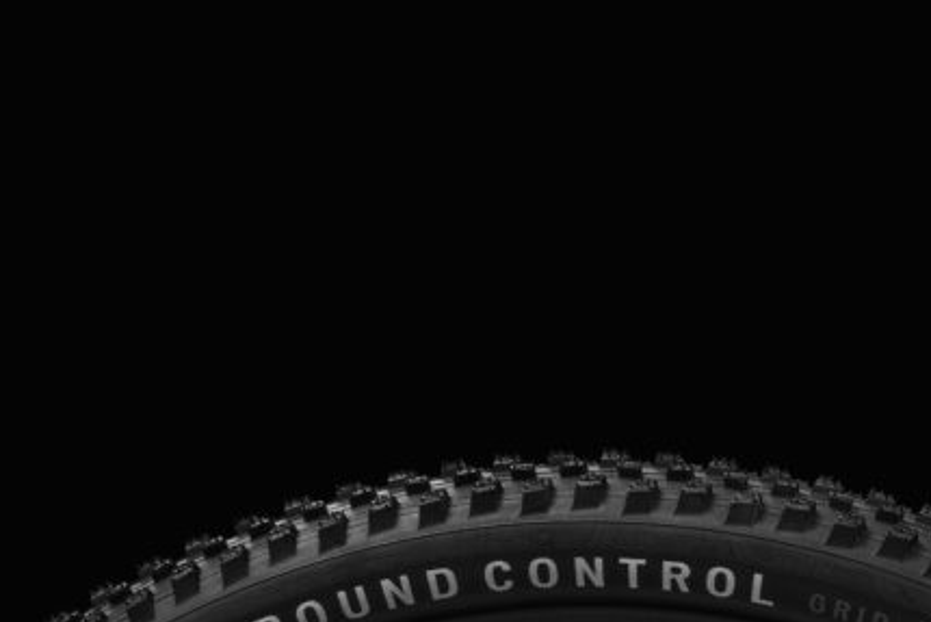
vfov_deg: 4.3
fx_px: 8252
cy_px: 877
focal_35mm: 319
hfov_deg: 6.4
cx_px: 1448
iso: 200
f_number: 11
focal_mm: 98
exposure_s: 1/160
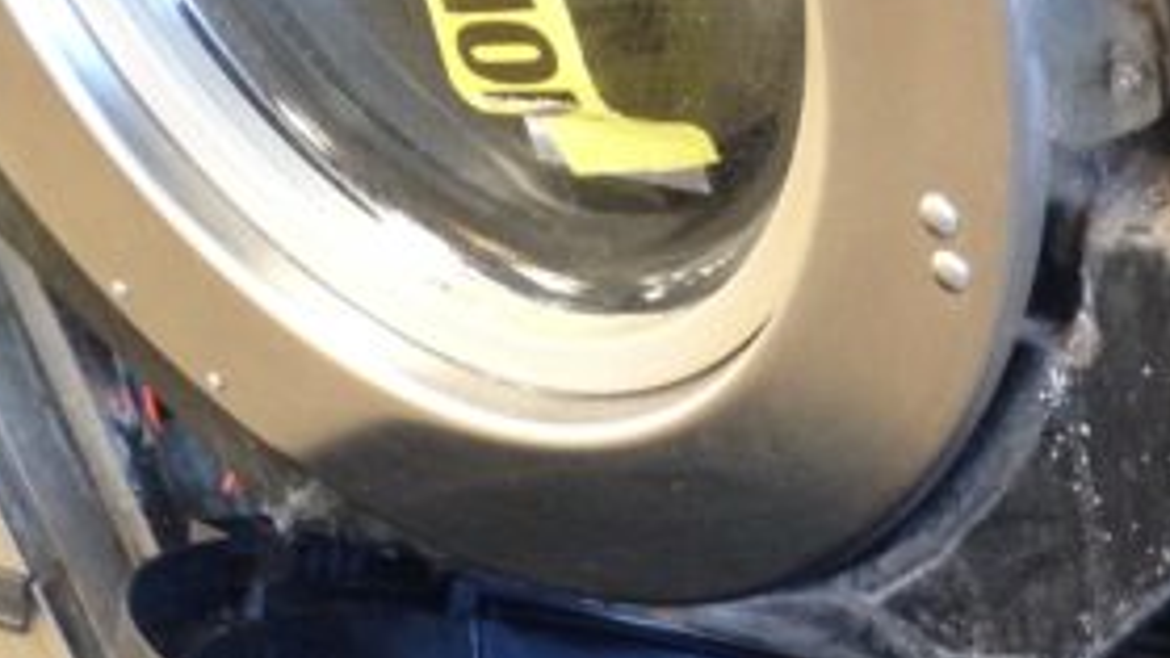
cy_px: 1157
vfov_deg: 11.4
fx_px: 3072
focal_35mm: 99
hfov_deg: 21.2
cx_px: 1006
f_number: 2.4
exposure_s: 1/20
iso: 200
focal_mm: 4.12
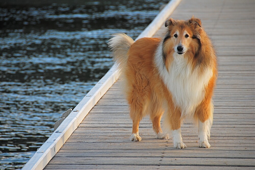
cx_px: 128
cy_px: 85
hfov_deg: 6.9
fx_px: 2127
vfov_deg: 4.6
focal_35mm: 300
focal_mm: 200
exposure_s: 1/125
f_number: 5.6
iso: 100
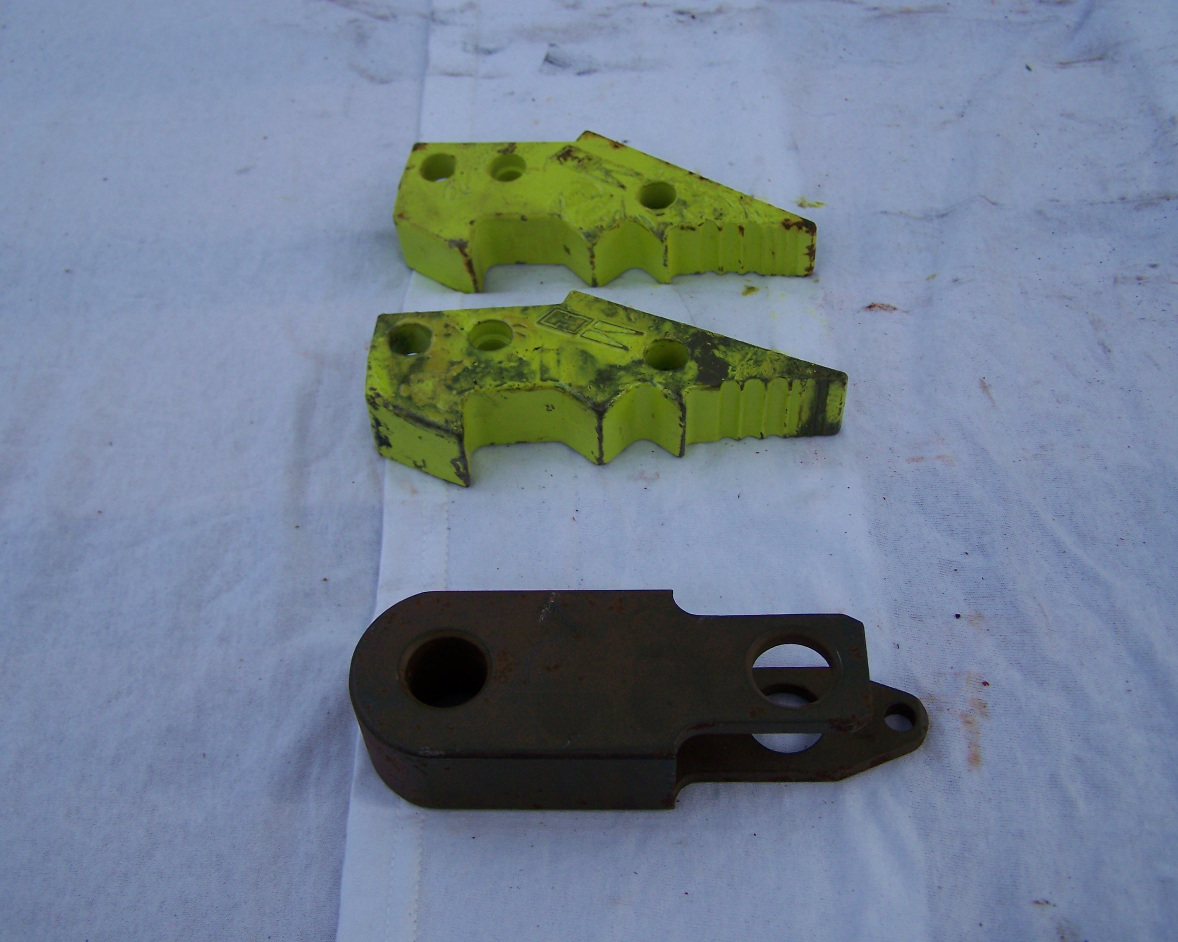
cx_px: 598
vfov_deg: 37.3
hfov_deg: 45.8
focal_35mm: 40
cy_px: 470
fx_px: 1395
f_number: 2.8
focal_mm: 6.3
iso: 64
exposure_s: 1/500
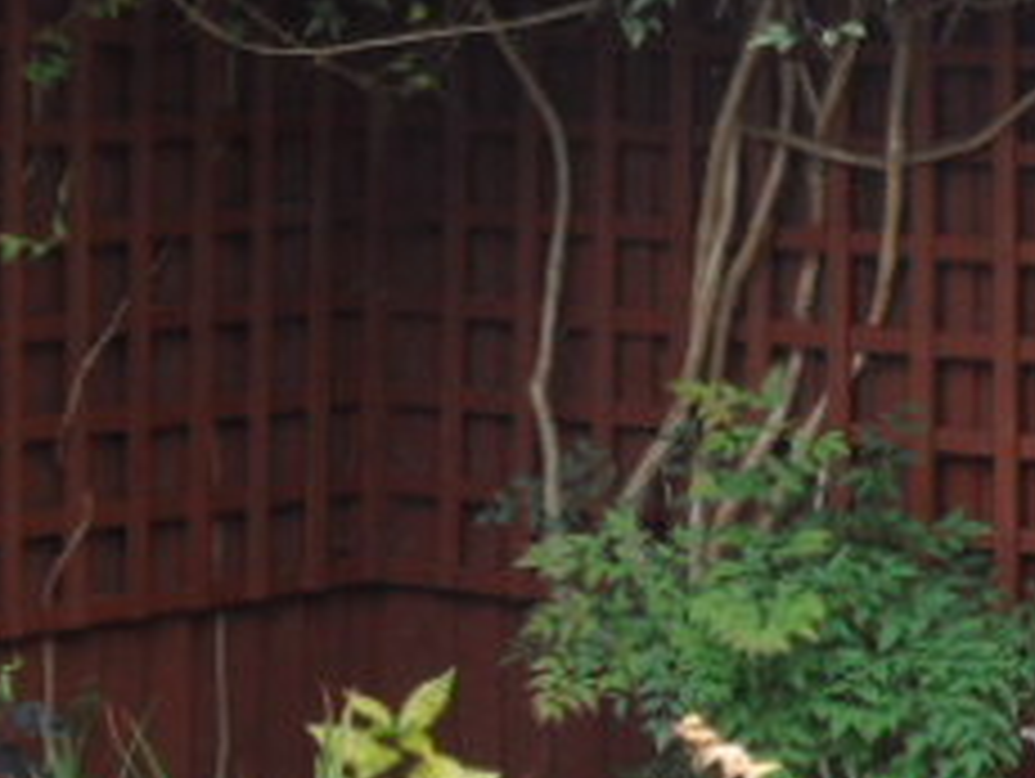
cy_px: 558
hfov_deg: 11.1
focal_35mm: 178
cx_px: 675
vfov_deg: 8.3
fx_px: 5328
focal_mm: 6.5
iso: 100
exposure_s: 1/60
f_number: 3.6
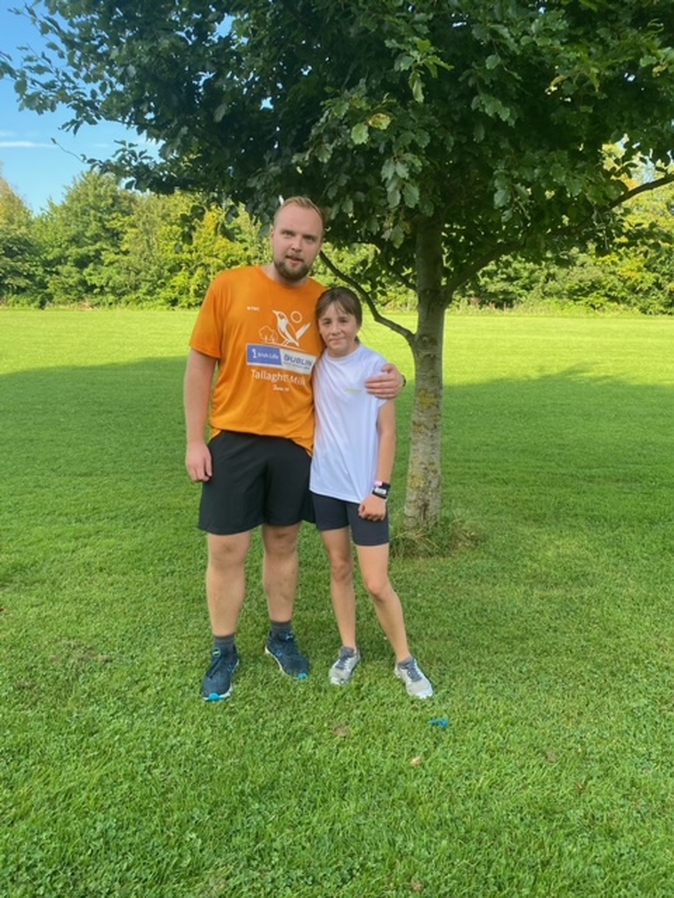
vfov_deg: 67.3
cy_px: 449
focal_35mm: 26
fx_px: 675
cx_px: 337
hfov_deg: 53.1
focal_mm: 4.25
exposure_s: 1/376
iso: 32
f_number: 1.8
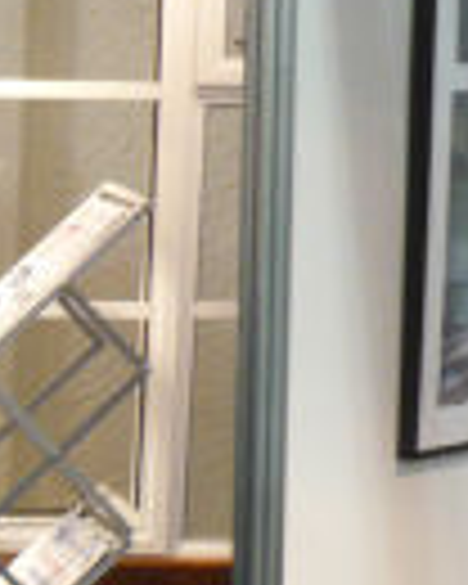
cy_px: 252
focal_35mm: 145
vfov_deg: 13.3
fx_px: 2510
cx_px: -760
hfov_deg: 9.2
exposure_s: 1/10
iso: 200
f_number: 2.8
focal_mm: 5.8
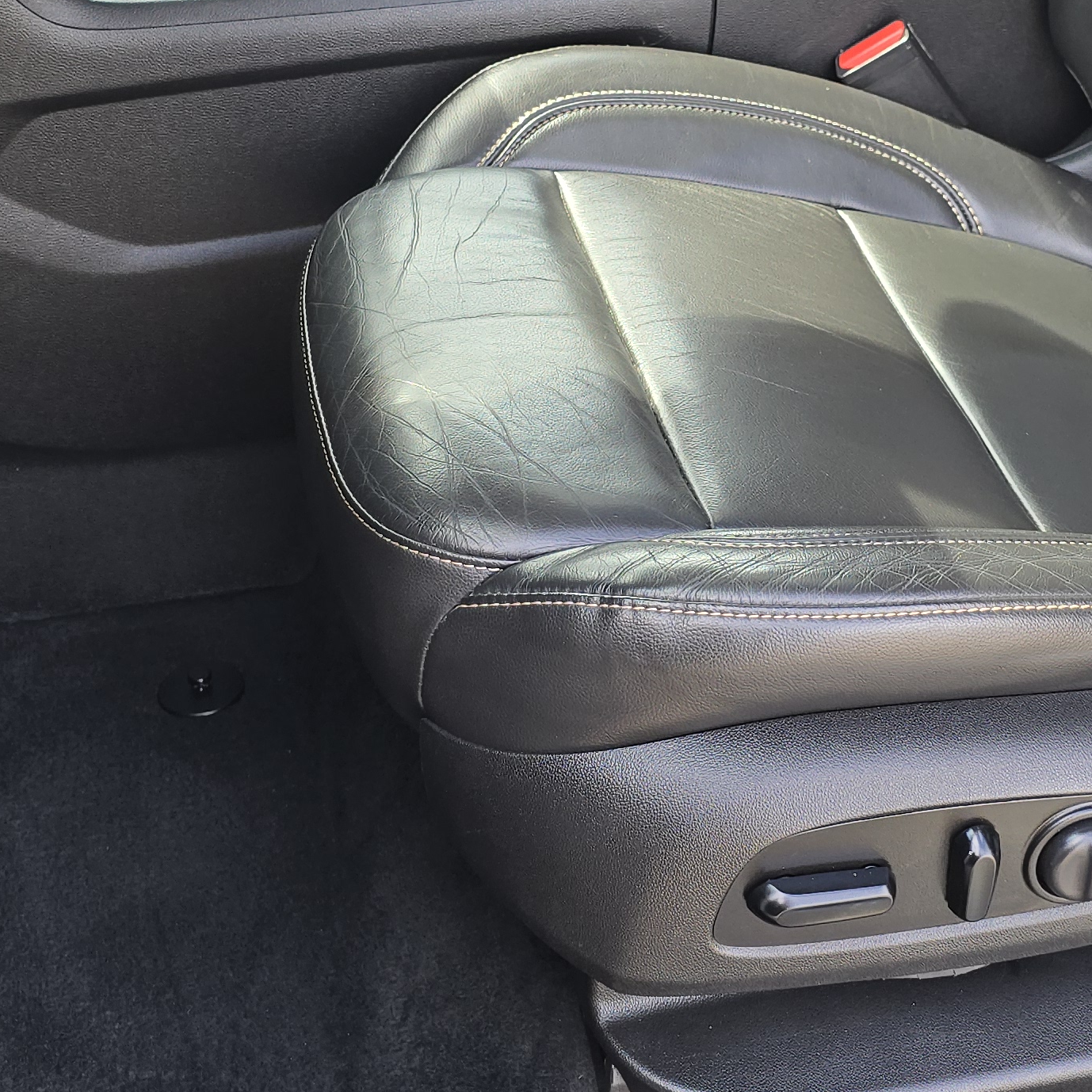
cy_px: 217
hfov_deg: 28.9
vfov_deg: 28.4
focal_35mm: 59
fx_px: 2106
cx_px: 714
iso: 32
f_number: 1.7
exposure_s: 1/180
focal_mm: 6.3
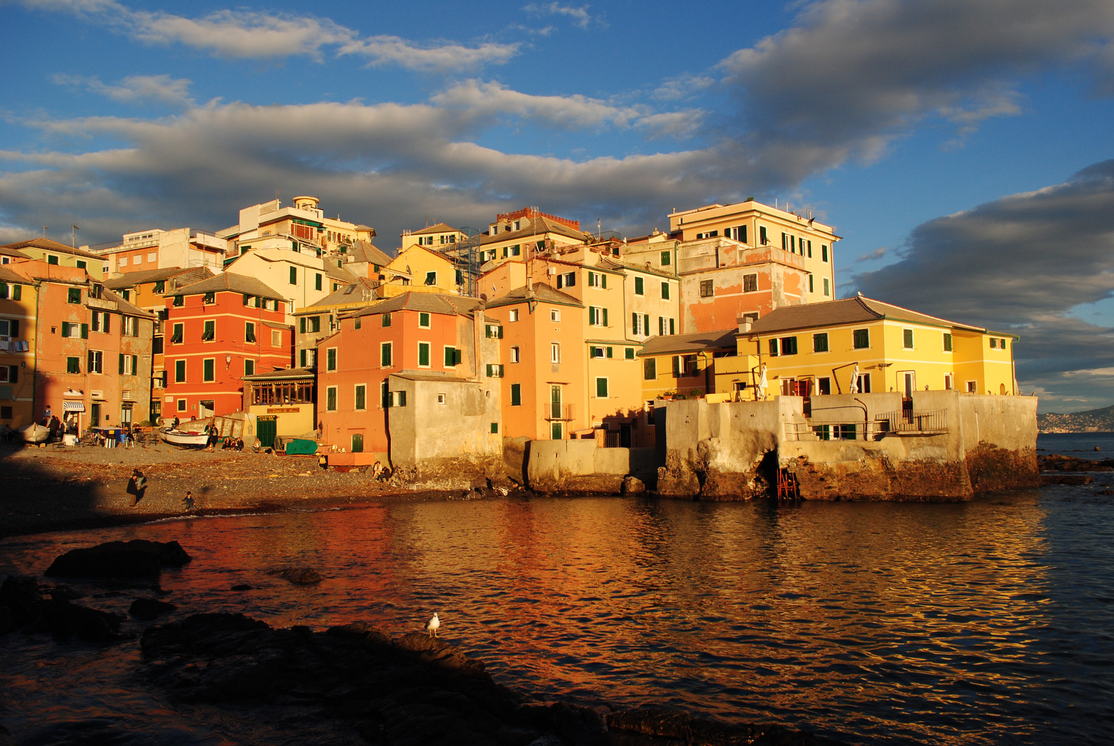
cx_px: 557
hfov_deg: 67.3
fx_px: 837
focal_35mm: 27
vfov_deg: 48.1
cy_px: 373
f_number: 6.3
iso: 200
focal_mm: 18
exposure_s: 1/800
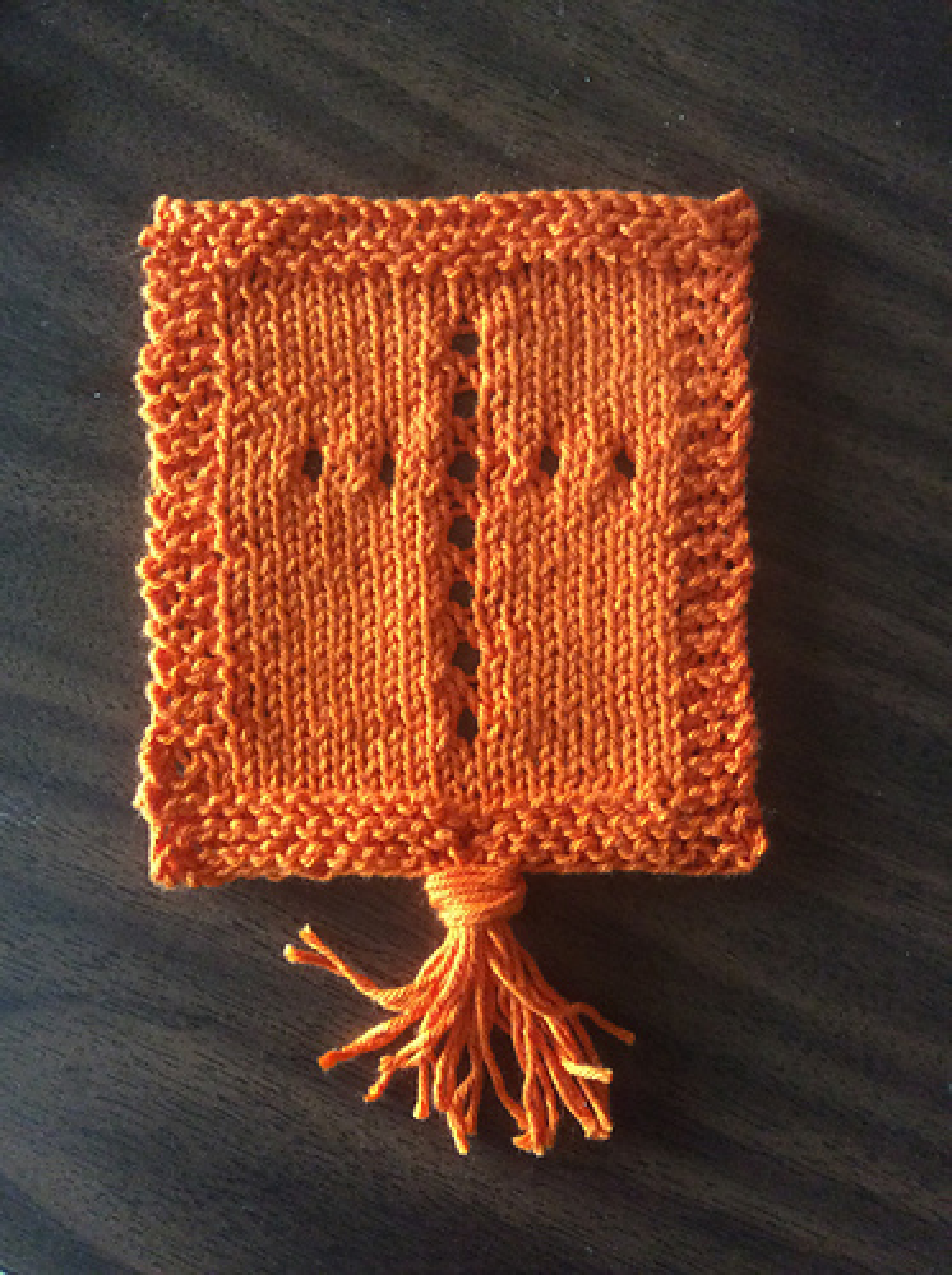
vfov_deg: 56.9
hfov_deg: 44.0
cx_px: 476
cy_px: 638
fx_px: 1177
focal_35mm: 32
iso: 320
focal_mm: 3.3
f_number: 2.4
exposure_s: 1/24
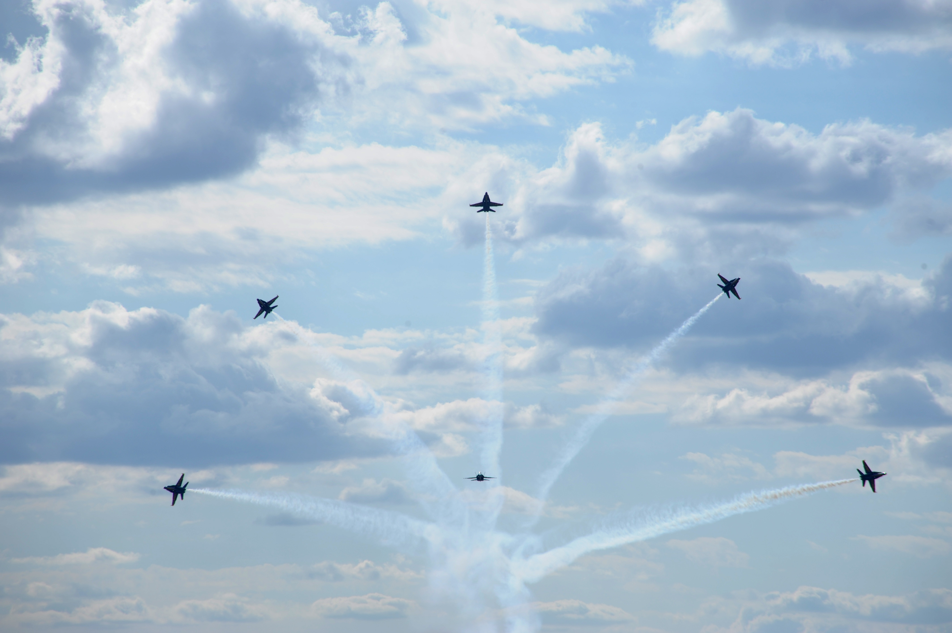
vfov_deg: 6.9
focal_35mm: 200
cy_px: 316
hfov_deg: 10.3
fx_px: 5285
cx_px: 476
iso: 200
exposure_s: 1/500
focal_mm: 200
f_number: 11
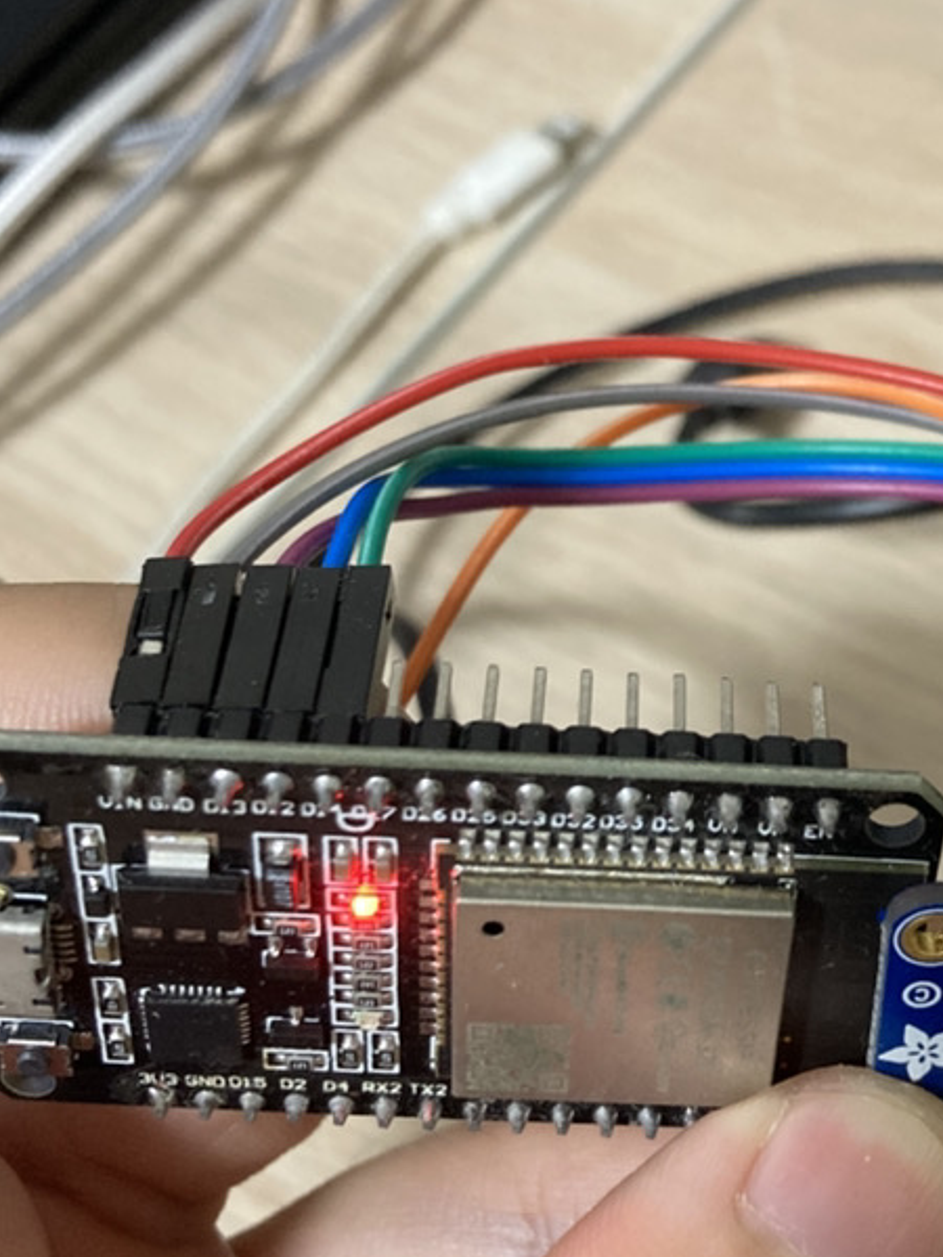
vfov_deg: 34.3
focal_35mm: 56
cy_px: 551
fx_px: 2034
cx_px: 708
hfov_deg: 25.8
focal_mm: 3.99
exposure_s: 1/60
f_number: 1.8
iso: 200
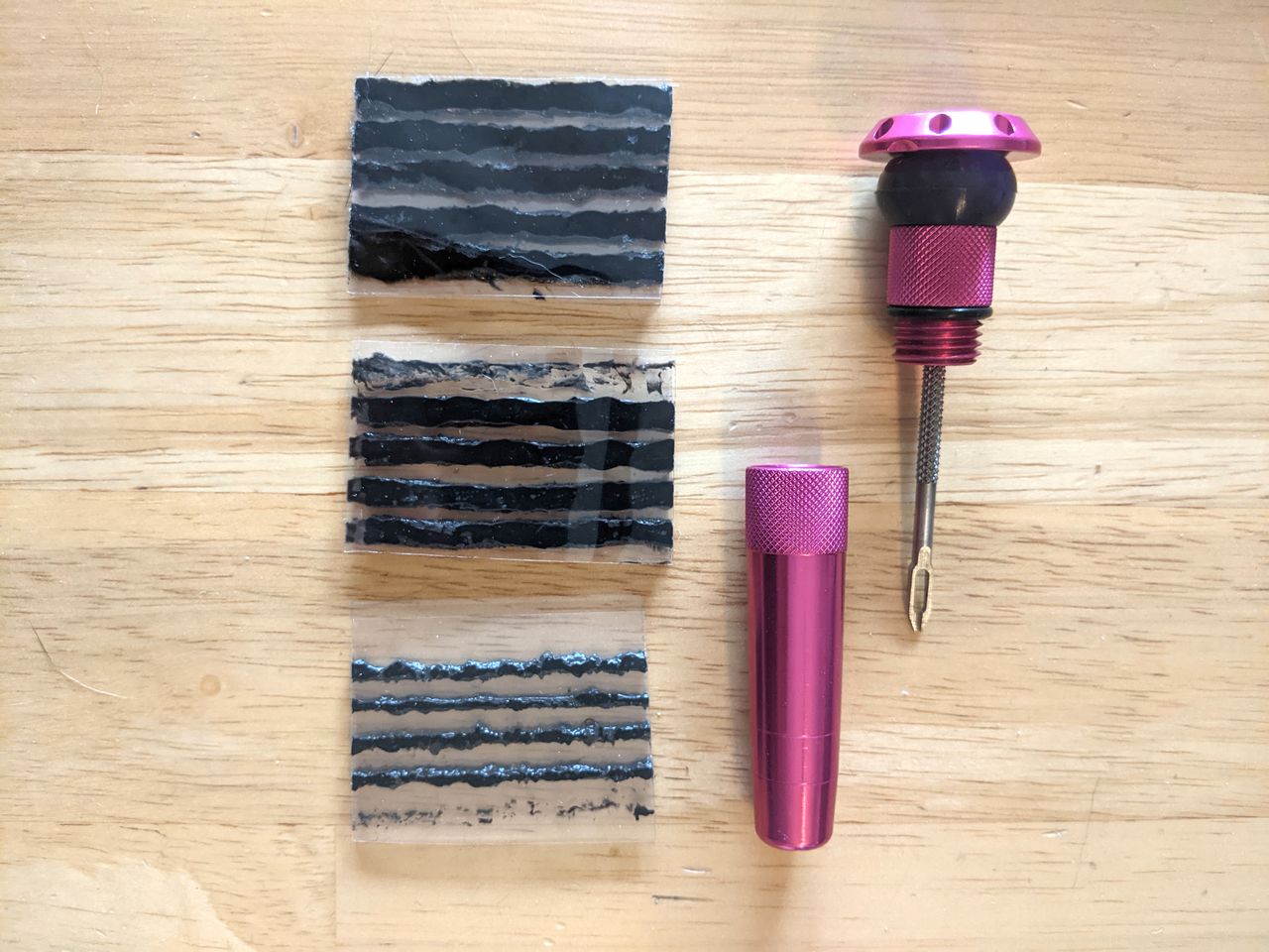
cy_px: 476
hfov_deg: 65.3
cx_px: 634
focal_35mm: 27
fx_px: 990
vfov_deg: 51.4
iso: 232
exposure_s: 1/120
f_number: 1.8
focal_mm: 4.44
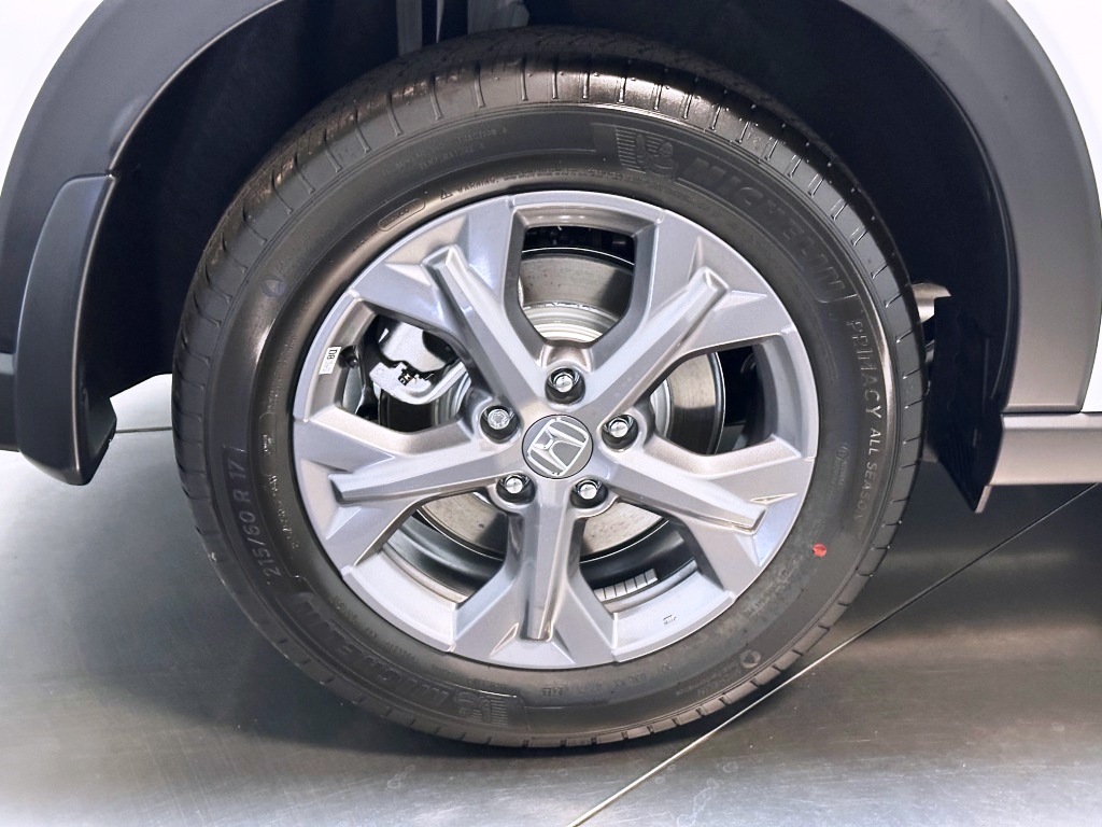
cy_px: 414
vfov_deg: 30.3
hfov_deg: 39.7
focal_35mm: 48
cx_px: 551
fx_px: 1528
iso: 500
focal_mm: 6.86
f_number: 1.78
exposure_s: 1/30
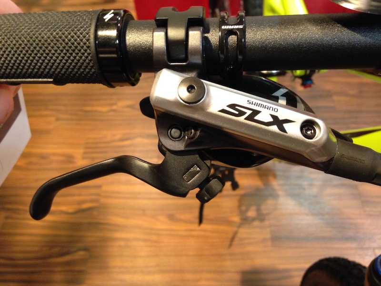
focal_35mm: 33
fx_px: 363
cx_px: 190
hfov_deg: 55.4
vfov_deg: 42.9
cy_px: 143
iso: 320
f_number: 2.4
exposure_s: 1/20
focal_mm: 4.12
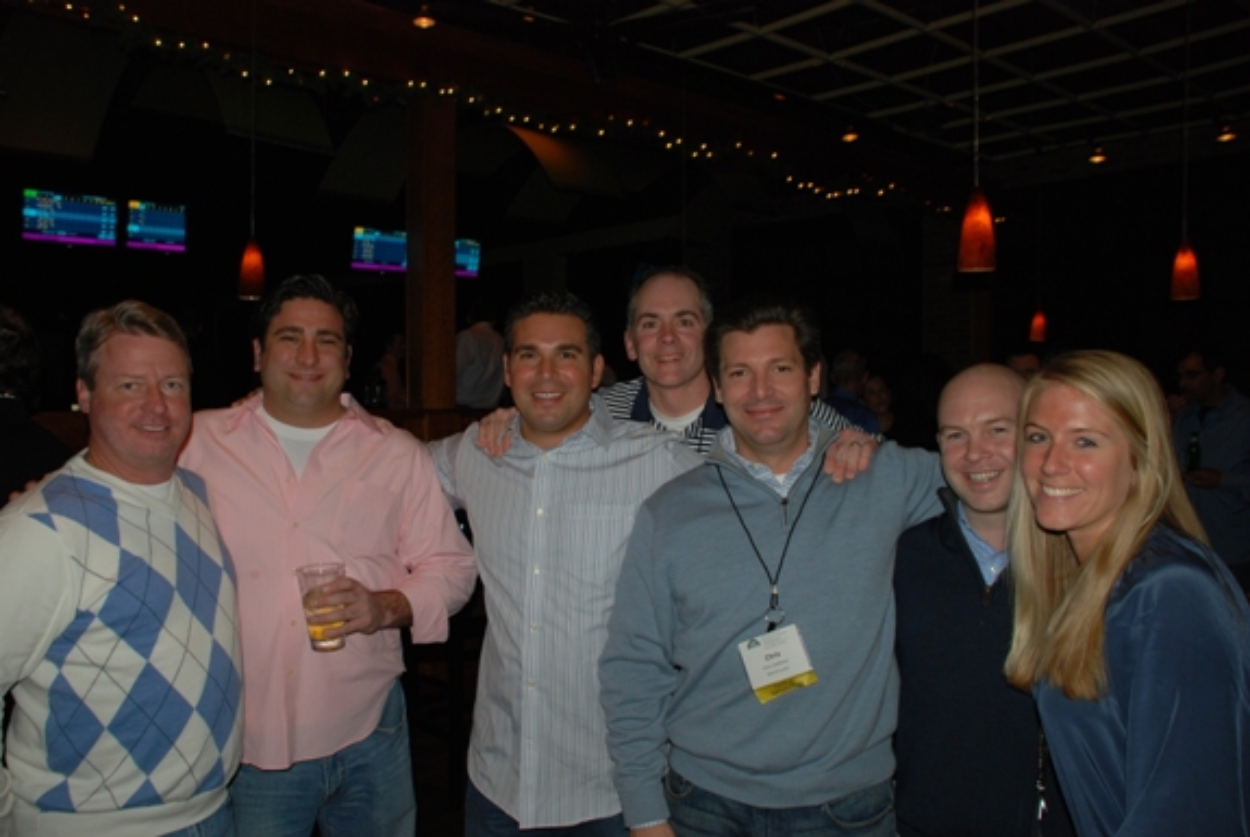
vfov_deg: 43.7
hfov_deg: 61.9
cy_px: 418
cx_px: 625
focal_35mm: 30
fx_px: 1043
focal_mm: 20
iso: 200
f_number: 3.8
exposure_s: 1/60
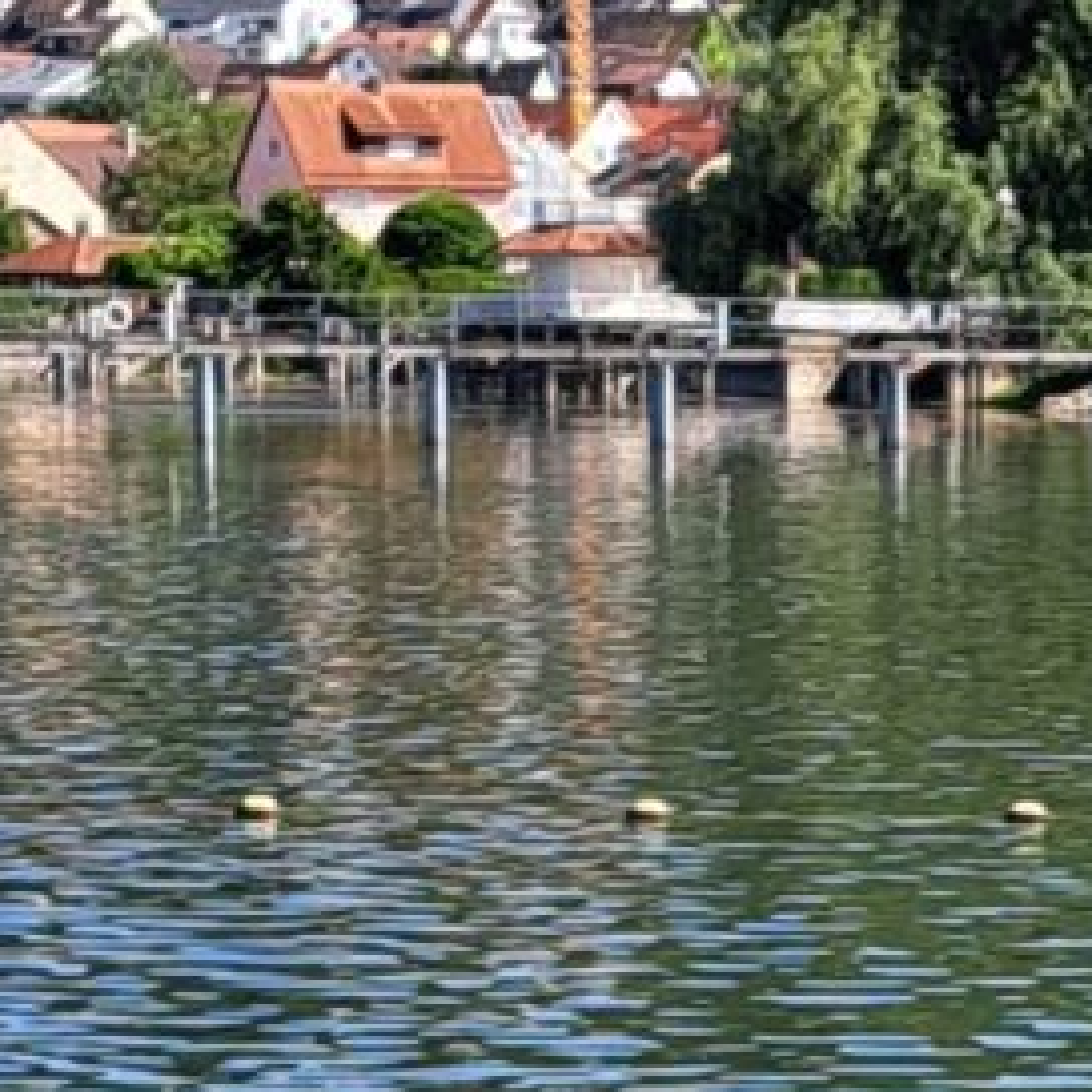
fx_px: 7138
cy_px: 1795
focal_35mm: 200
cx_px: 803
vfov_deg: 8.5
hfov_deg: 8.7
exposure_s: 1/674
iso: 50
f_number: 1.8
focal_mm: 5.23
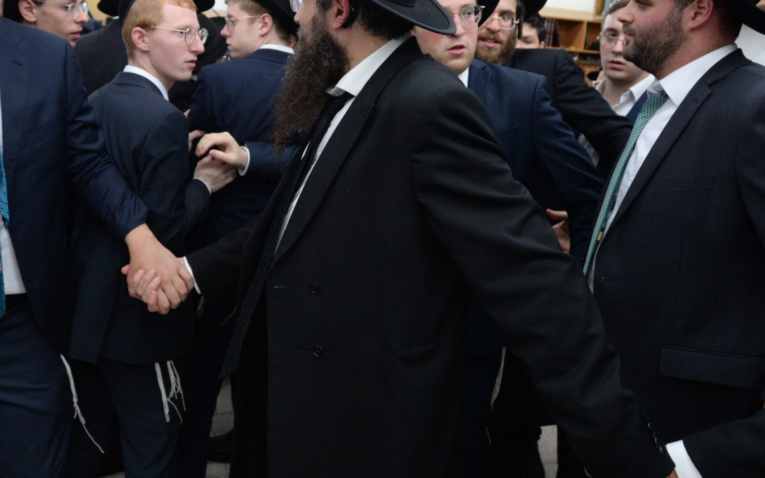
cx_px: 291
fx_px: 709
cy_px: 175
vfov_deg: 37.0
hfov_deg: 56.1
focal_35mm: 34
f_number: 4.5
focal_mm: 22
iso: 1600
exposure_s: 1/250
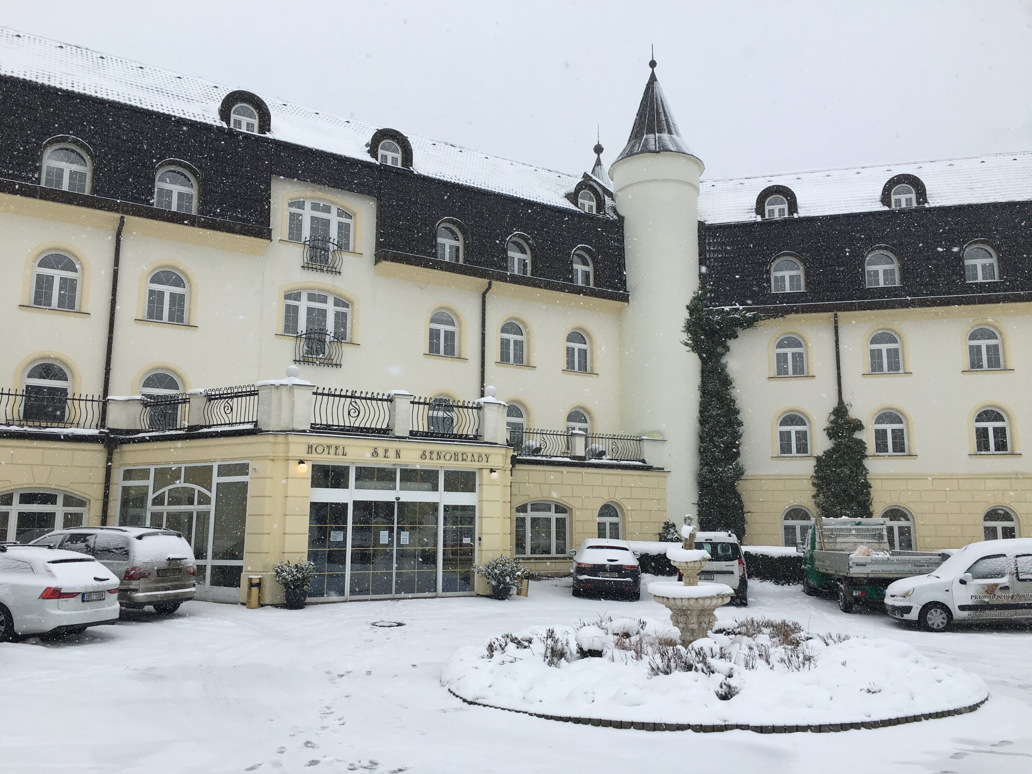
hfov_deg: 61.7
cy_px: 387
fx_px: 865
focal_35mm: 29
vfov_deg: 48.2
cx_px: 516
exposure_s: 1/615
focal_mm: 4.15
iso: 25
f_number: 2.2
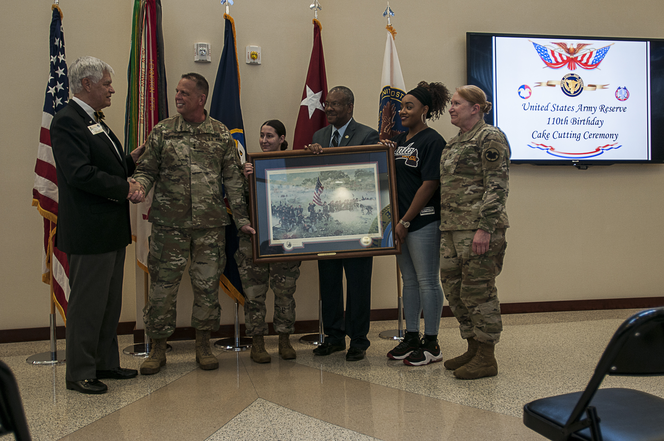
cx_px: 332
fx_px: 553
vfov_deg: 43.5
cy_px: 220
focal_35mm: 30
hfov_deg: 62.0
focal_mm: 20
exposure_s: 1/25
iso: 200
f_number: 2.8
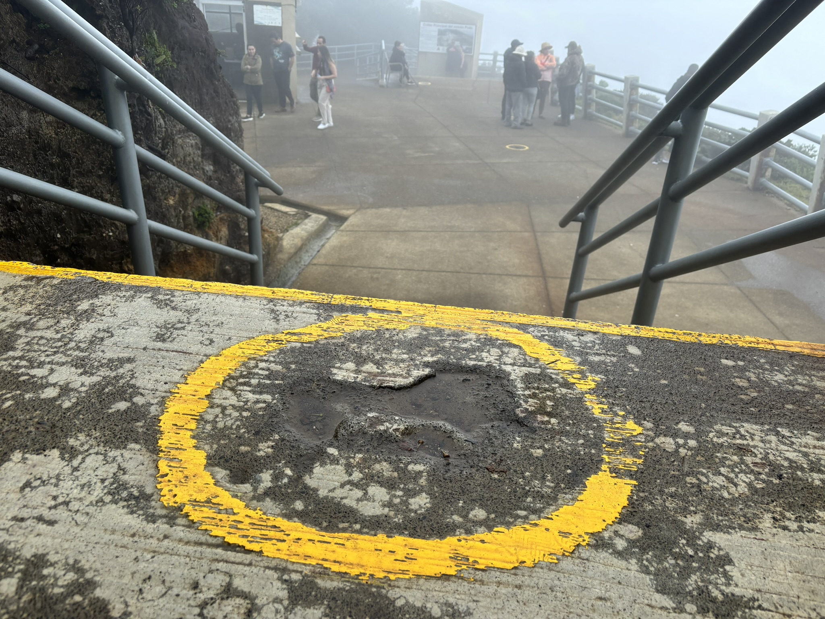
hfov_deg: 67.3
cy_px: 310
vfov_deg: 53.1
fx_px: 620
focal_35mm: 26
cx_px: 412
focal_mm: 5.96
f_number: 1.6
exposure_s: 1/608
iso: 50
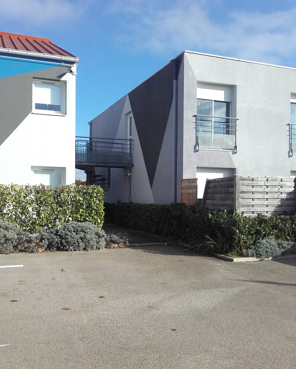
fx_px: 372
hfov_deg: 43.4
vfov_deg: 52.8
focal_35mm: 34
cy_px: 188
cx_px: 141
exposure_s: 1/799
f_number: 2.2
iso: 50
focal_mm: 3.31
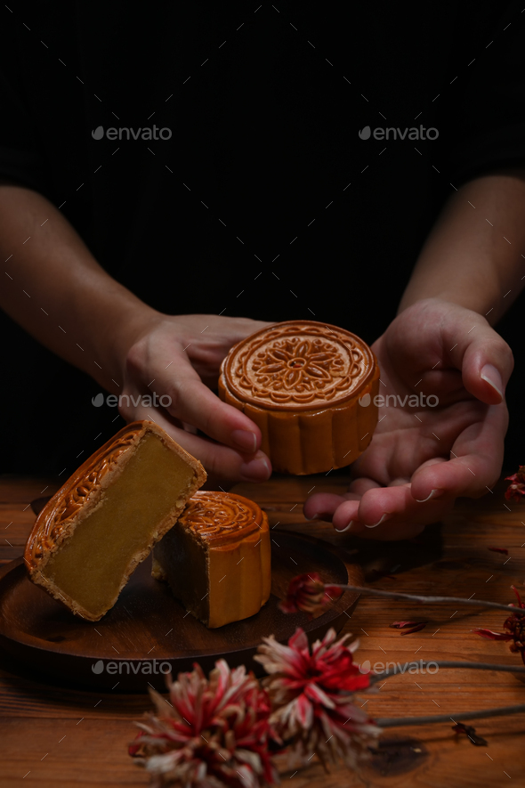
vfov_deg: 48.5
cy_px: 394
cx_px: 262
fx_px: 875
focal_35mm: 40
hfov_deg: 33.4
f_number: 11
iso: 200
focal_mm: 40
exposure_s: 1/125
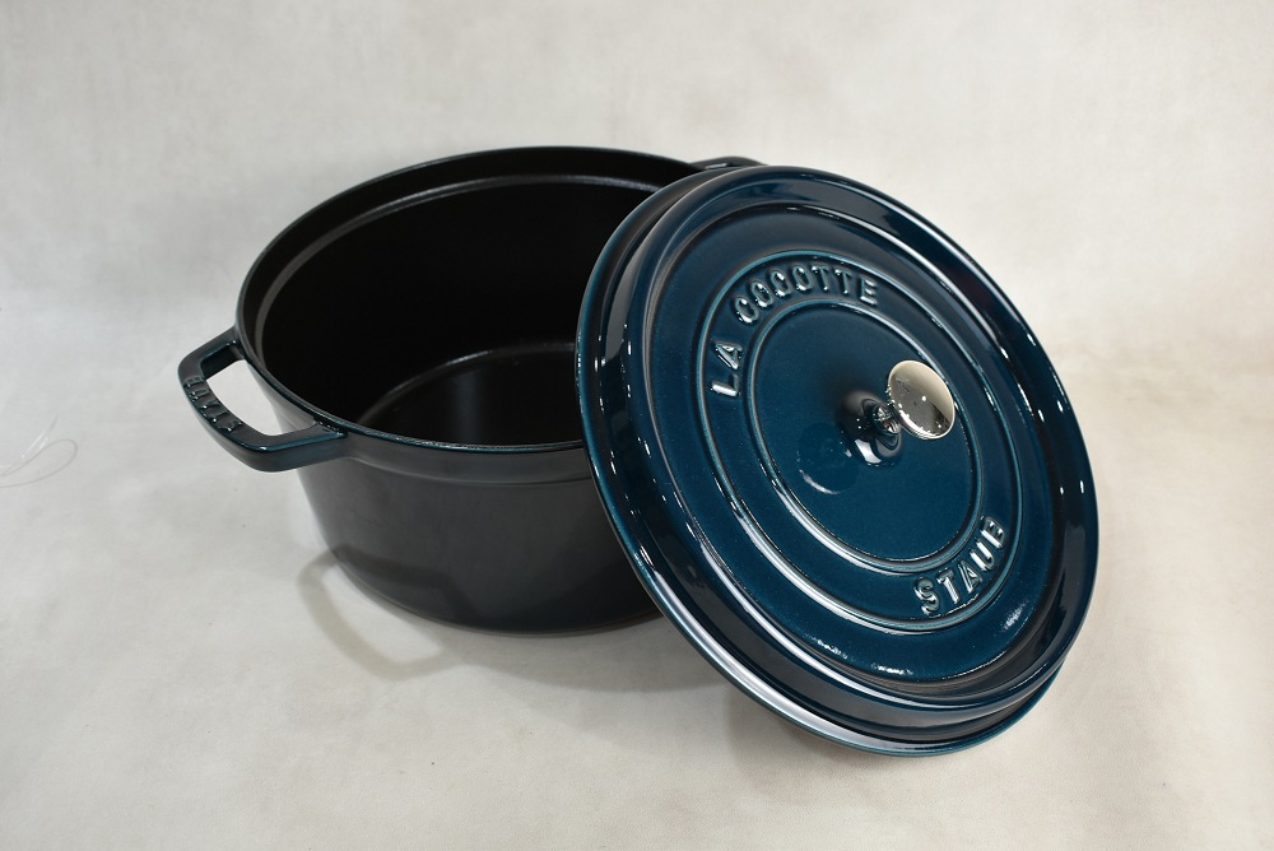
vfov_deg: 34.3
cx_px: 637
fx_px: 1381
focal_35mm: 39
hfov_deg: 49.5
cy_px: 426
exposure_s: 1/15
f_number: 5.6
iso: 200
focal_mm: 26
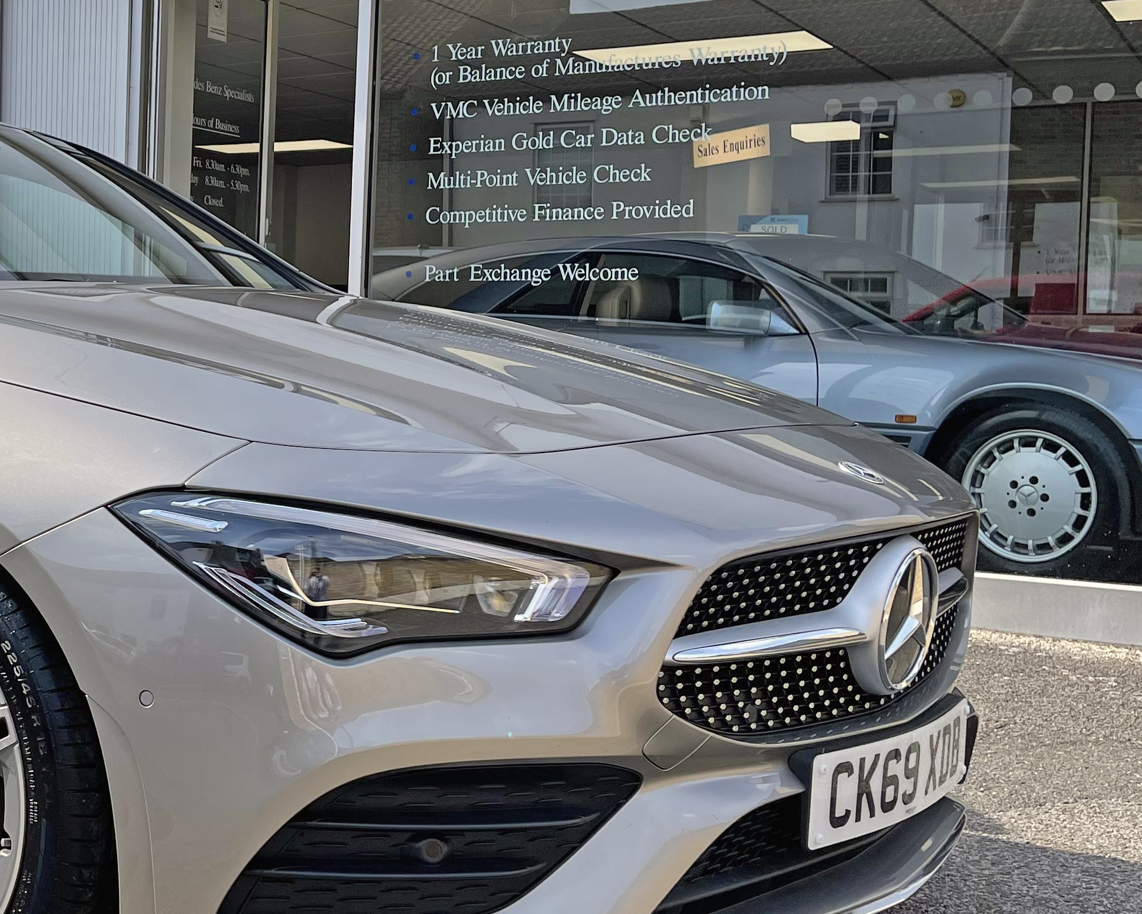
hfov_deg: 33.0
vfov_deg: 28.6
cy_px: 400
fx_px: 1791
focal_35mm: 53
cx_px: 51
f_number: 1.6
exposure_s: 1/1976
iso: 32
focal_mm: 5.1
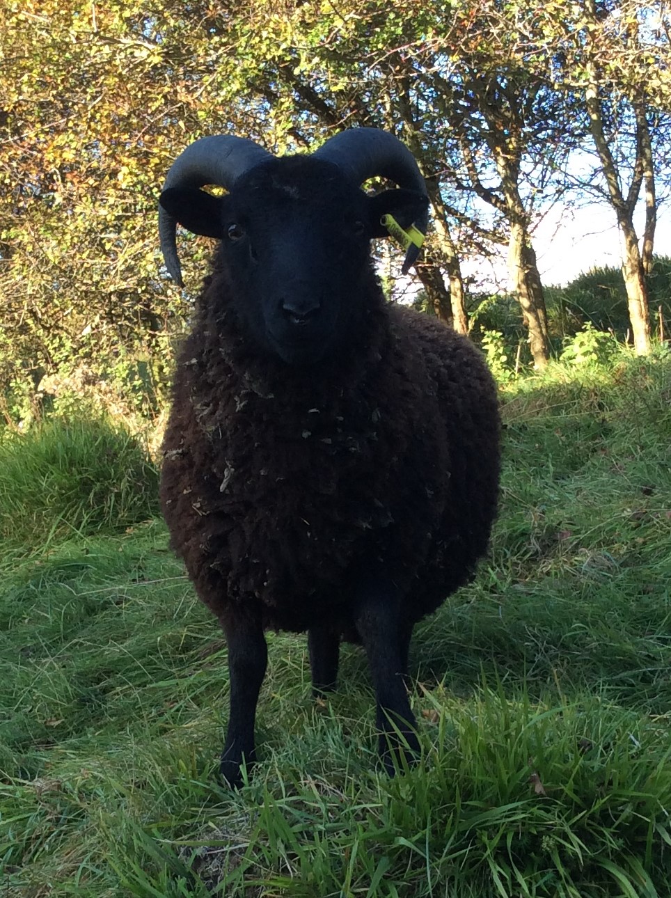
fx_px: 829
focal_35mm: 32
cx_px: 336
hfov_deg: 44.1
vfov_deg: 56.9
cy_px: 449
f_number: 2.4
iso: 32
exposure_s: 1/211
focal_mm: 3.3
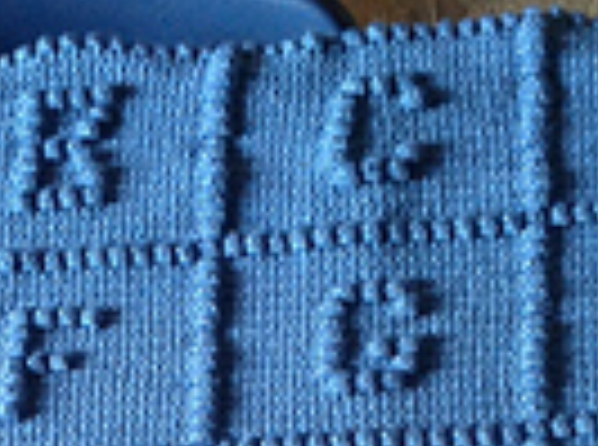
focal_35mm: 132
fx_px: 2274
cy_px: 791
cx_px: 157
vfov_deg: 10.5
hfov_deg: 14.9
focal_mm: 4.28
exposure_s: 1/15
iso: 100
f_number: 2.4
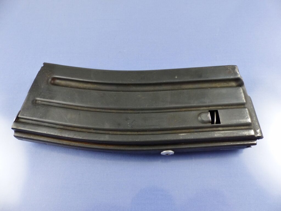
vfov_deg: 54.9
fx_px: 203
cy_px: 106
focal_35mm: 25
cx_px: 140
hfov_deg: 69.4
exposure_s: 1/60
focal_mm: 4.5
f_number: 2.8
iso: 200
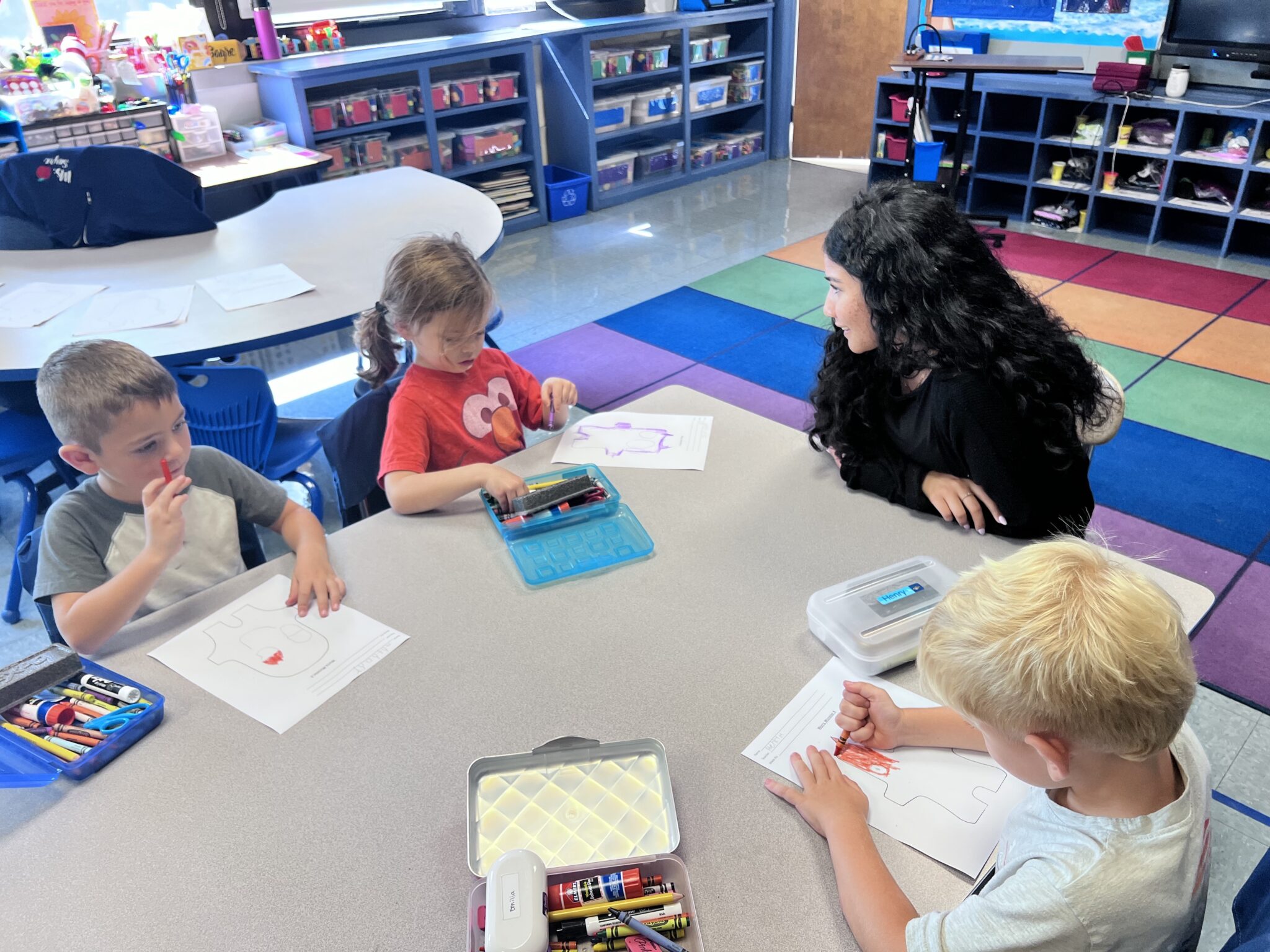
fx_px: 954
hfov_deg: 67.3
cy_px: 476
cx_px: 635
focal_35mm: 26
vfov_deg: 53.1
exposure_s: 1/120
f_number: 1.5
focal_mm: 5.7
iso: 100
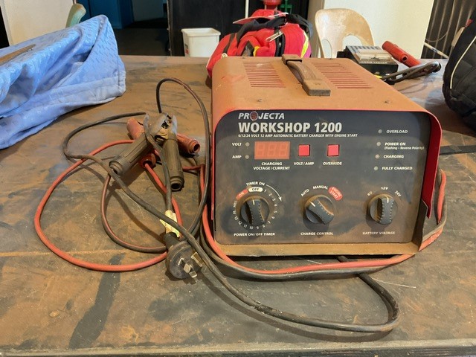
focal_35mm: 29
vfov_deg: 48.2
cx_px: 238
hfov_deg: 61.7
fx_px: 399
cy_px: 178
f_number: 1.8
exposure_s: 1/50
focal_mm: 3
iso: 200
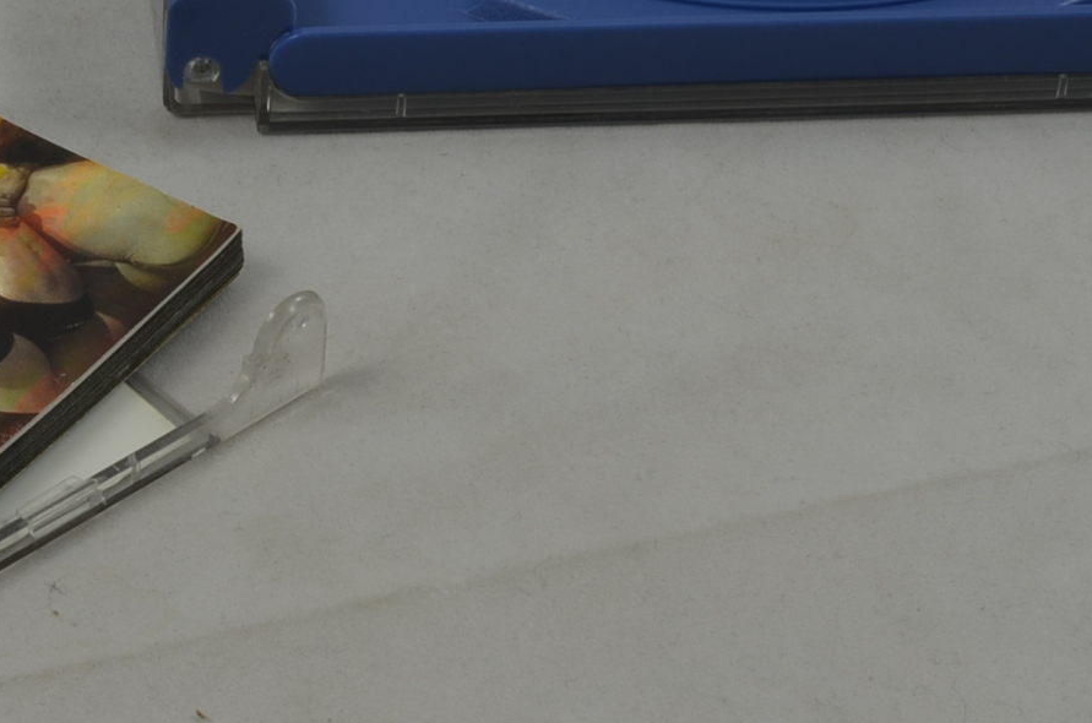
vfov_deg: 8.2
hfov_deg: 12.3
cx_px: 34
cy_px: 78
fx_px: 5025
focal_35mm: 166
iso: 100
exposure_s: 1/2.5
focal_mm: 40
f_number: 20
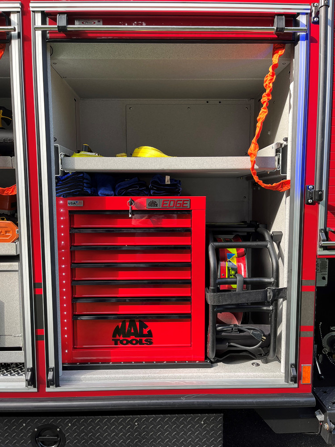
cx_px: 168
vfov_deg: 67.3
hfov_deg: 53.1
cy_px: 224
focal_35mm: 26
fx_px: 335
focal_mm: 5.1
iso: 40
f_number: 1.6
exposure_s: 1/195
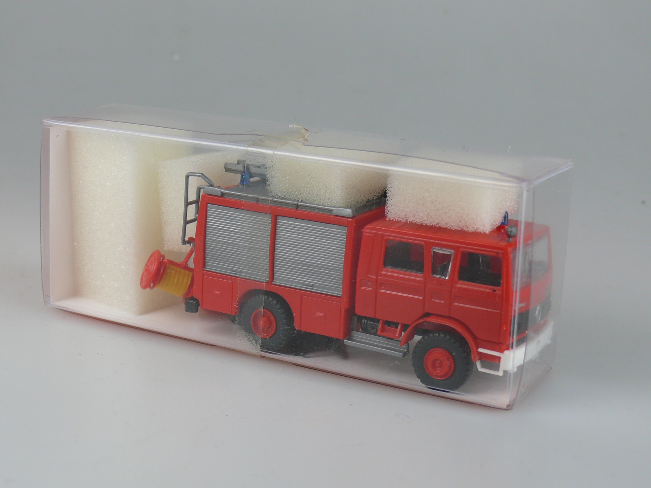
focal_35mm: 63
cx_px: 326
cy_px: 244
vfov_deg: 23.3
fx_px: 1185
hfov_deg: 30.7
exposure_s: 1/100
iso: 100
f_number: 3.6
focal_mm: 10.4
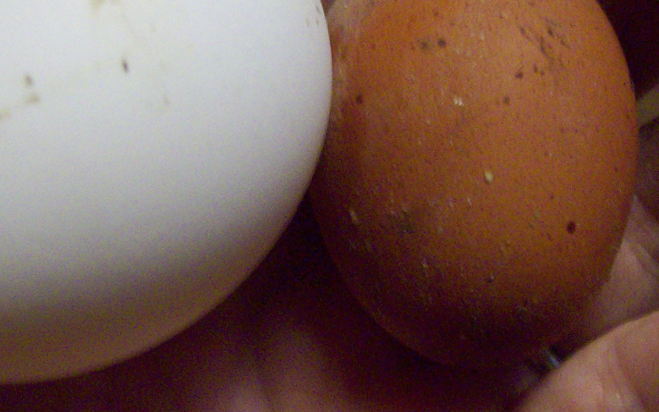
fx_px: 1347
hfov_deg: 27.5
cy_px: 278
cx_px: 312
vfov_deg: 17.3
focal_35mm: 75
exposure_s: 1/8
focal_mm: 6
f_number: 2.7
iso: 160
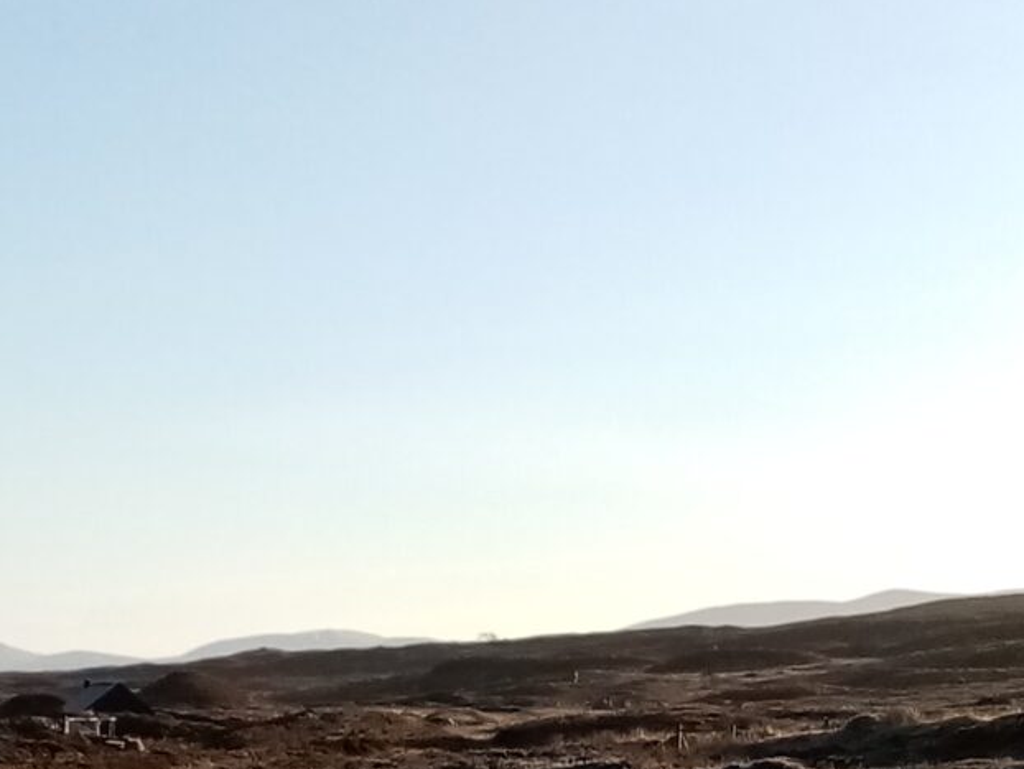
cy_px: 912
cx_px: 290
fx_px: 3166
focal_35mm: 107
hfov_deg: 18.3
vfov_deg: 13.5
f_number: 1.8
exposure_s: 1/931
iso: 106
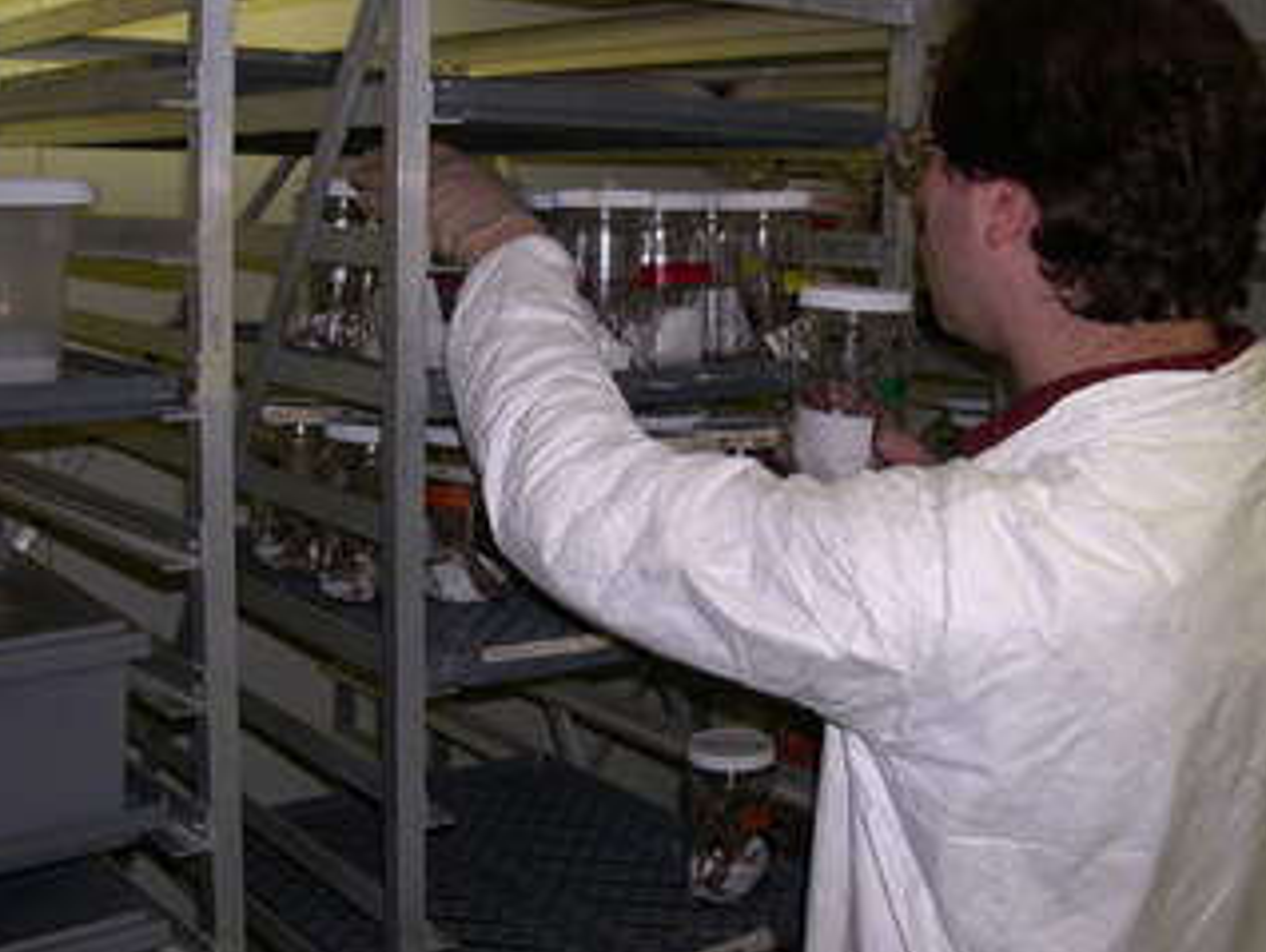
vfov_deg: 33.6
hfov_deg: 43.8
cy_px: 470
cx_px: 677
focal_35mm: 43
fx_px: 1574
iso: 100
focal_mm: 8
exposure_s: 1/60
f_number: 2.8
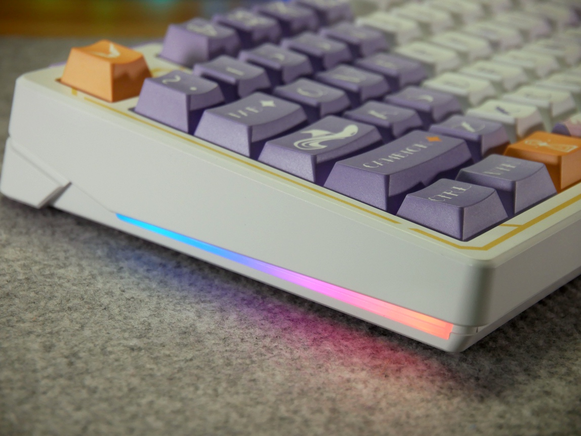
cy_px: 218
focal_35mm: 84
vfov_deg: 17.6
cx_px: 290
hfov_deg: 23.3
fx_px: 1410
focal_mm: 42
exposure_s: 1/125
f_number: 5.6
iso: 800
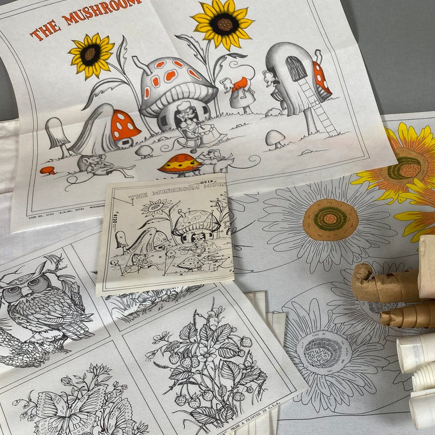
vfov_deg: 39.2
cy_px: 205
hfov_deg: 37.4
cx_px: 365
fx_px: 611
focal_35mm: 43
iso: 50
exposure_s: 1/120
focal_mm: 4.25
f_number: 1.8
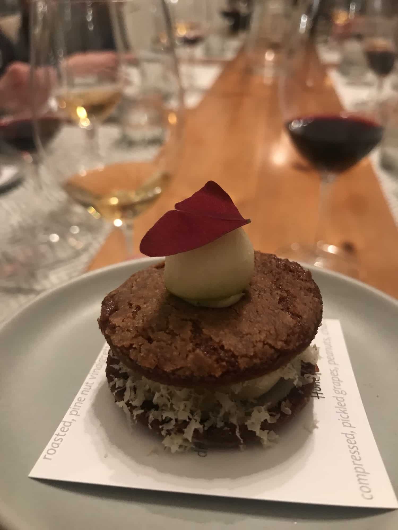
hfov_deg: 49.7
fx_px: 429
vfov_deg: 63.4
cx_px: 199
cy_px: 265
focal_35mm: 28
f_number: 1.8
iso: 100
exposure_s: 1/7
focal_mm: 3.99
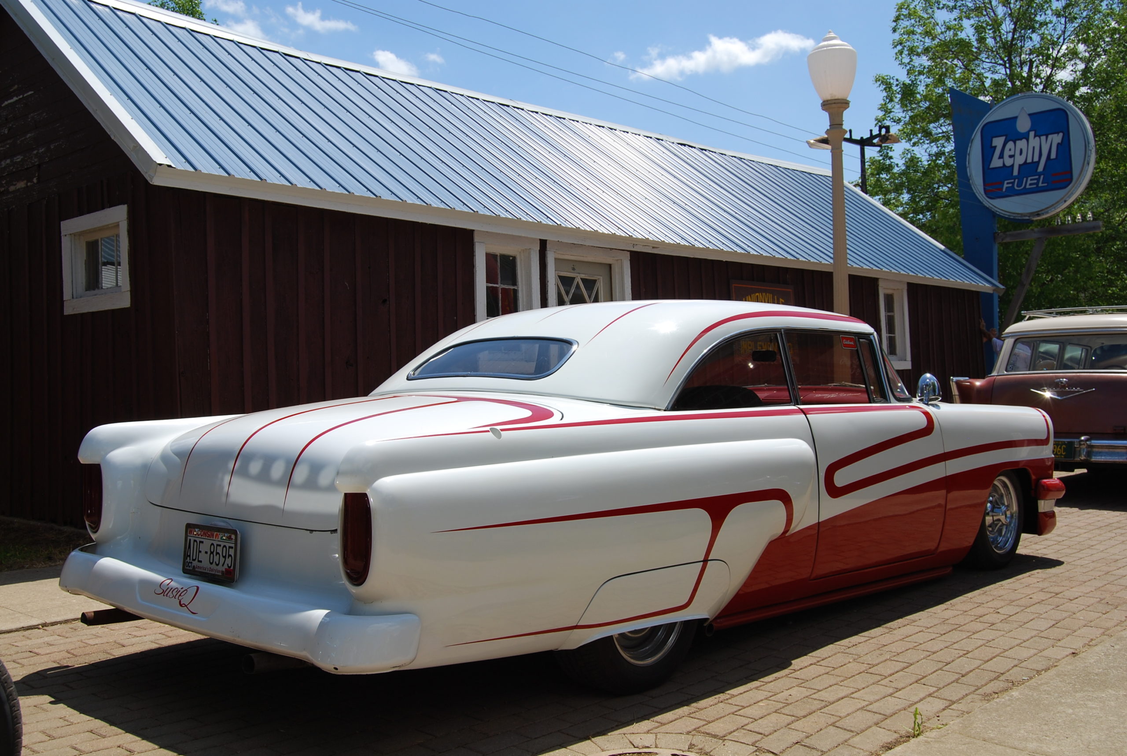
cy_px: 378
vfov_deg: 37.0
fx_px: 1129
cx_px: 564
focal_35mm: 36
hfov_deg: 53.0
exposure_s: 1/320
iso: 100
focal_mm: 24
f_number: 9
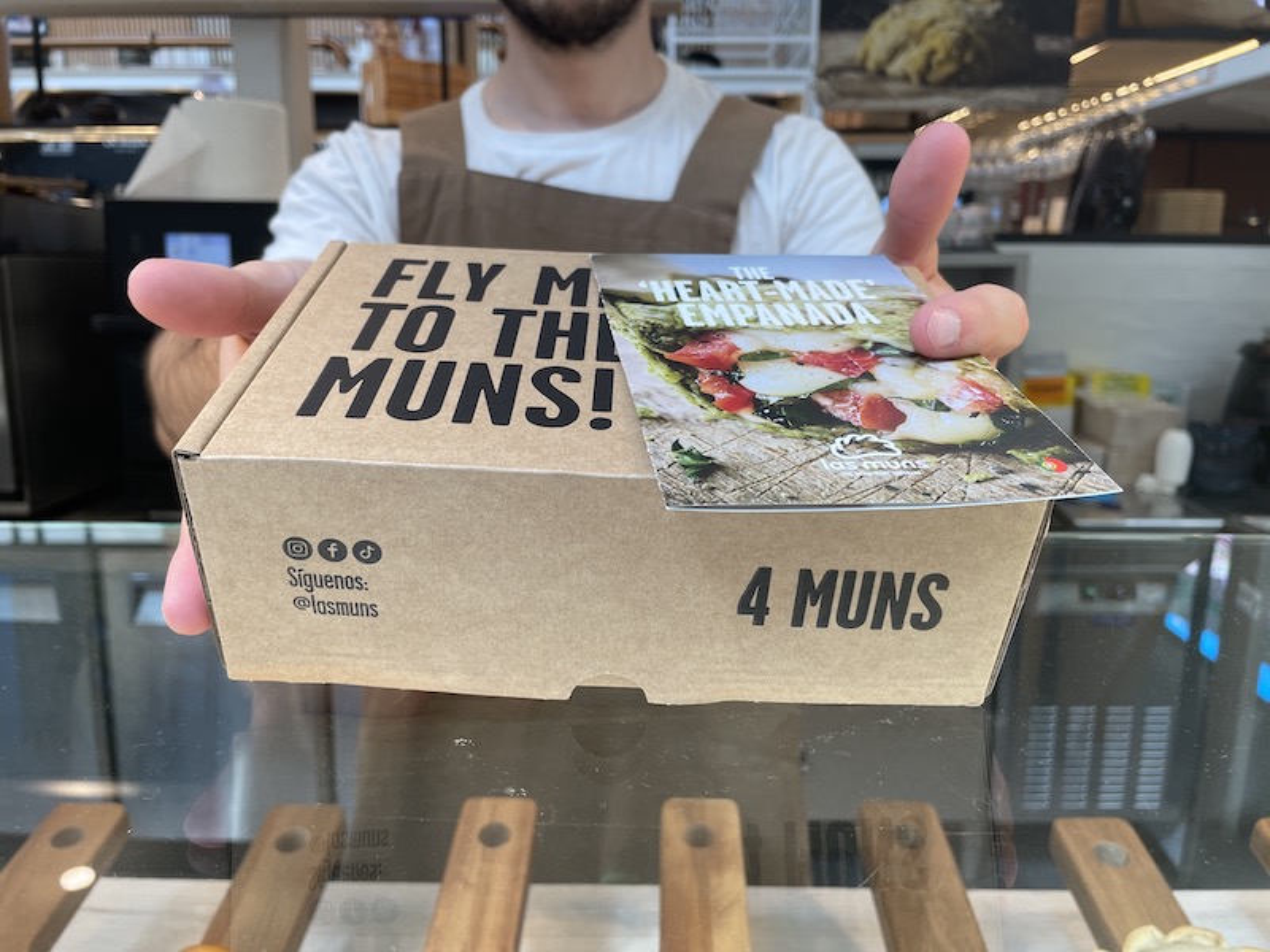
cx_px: 635
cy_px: 476
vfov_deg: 53.1
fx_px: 954
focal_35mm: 26
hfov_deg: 67.3
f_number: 1.6
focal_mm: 4.2
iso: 40
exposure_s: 1/100
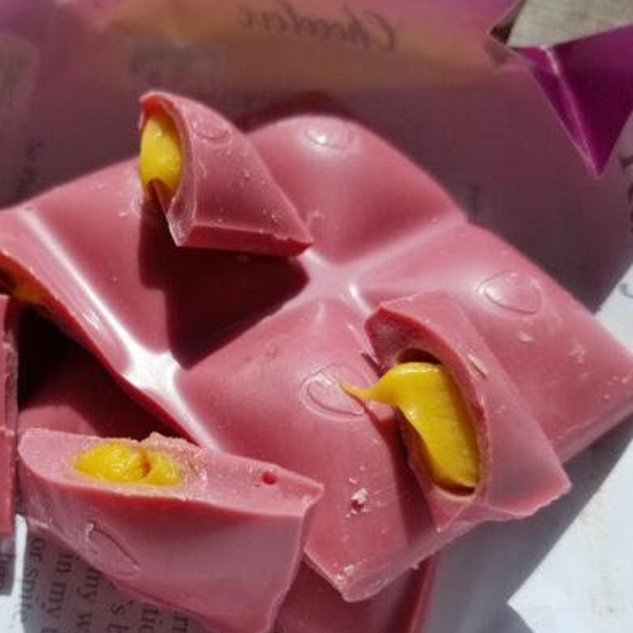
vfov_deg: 44.7
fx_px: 765
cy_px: 380
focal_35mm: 37
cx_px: 150
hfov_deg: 43.3
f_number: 1.7
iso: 50
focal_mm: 4.3
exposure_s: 1/2456
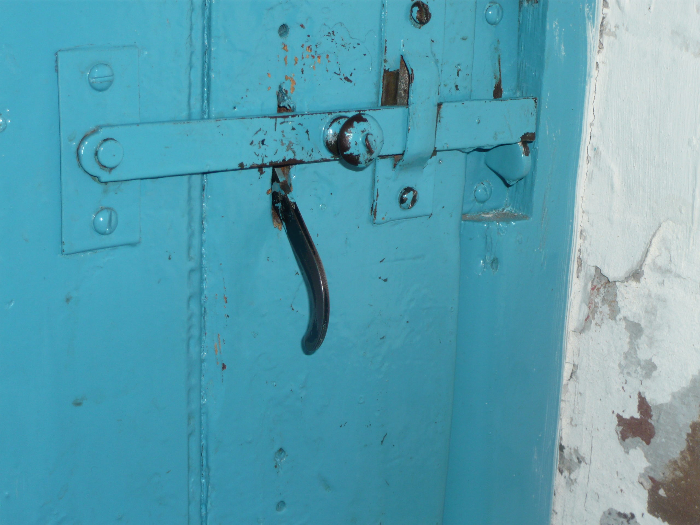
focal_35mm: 67
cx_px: 350
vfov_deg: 21.9
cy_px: 262
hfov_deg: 29.0
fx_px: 1355
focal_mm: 11.1
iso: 100
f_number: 4.5
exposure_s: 1/50
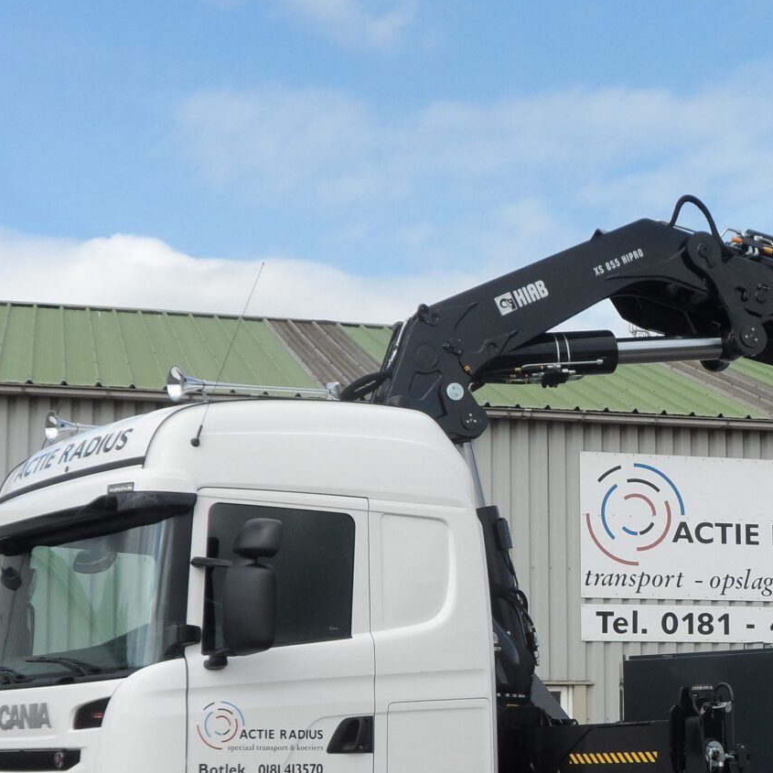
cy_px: 603
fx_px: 1895
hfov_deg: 22.7
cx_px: 640
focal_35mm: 75
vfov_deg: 22.8
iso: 80
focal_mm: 6.5
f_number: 3.5
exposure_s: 1/750
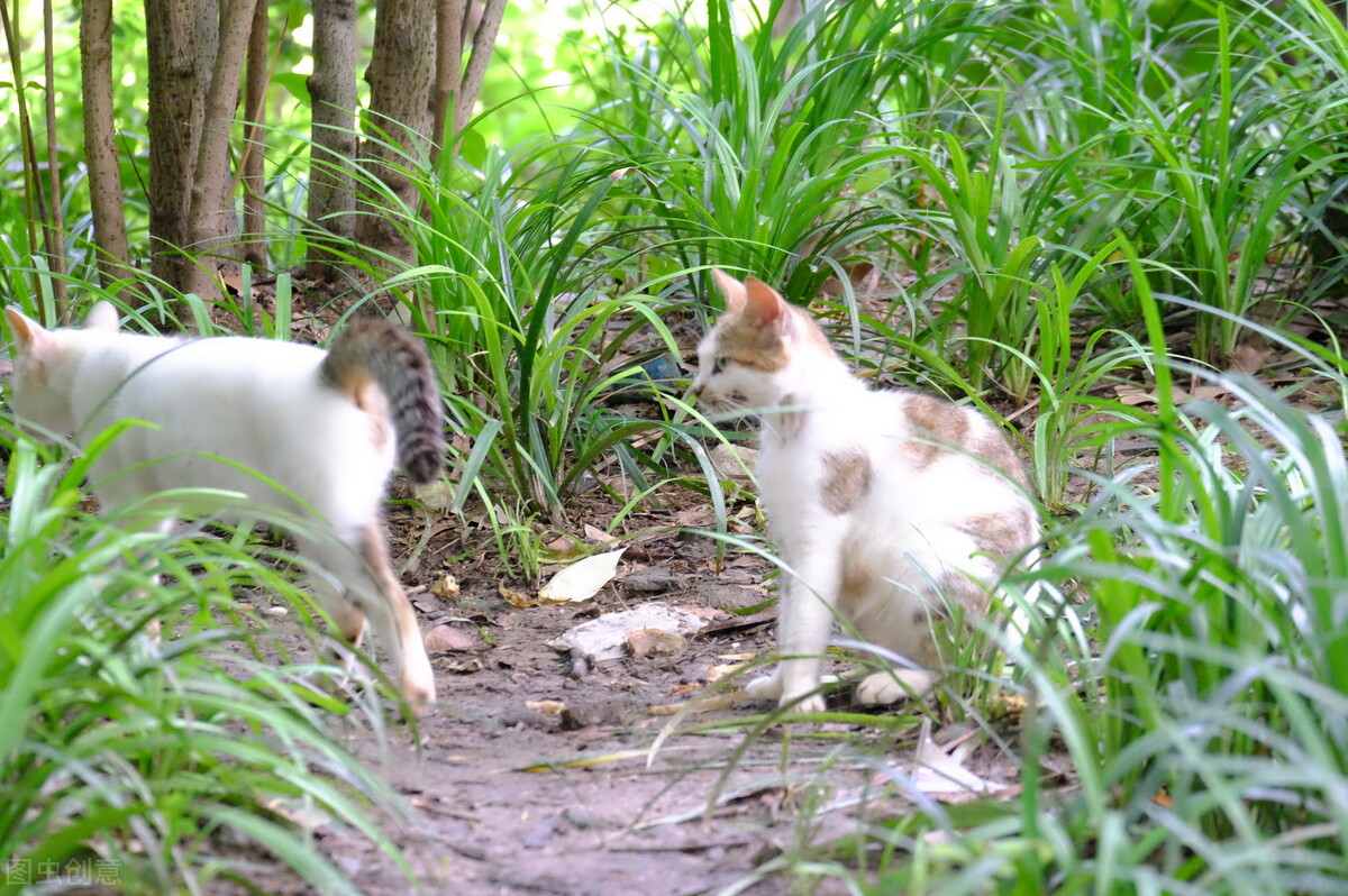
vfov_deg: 7.6
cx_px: 674
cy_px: 448
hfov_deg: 11.4
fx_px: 6772
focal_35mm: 181
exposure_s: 1/58
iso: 6400
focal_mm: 120.6
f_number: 6.4
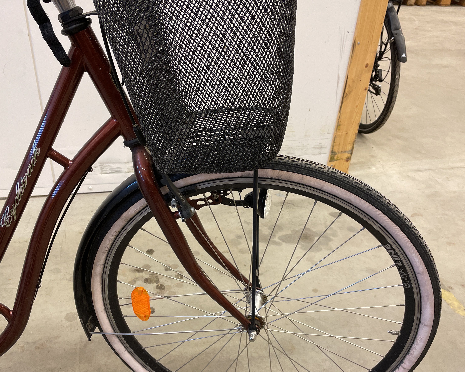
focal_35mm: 34
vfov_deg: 43.2
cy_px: 213
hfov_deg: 52.8
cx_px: 232
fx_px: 468
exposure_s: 1/50
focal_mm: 4.2
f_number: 1.6
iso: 80
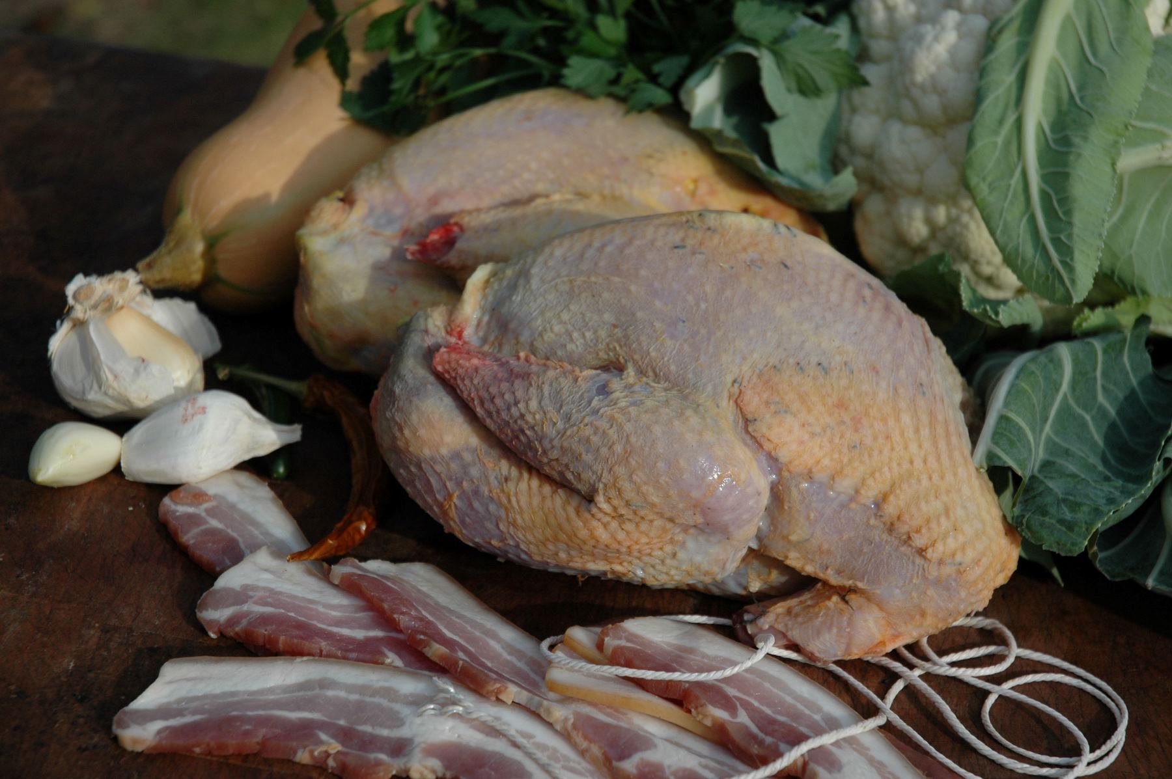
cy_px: 390
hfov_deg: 22.6
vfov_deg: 15.2
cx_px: 586
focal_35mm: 90
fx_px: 2928
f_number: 4.5
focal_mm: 60
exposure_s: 1/1250
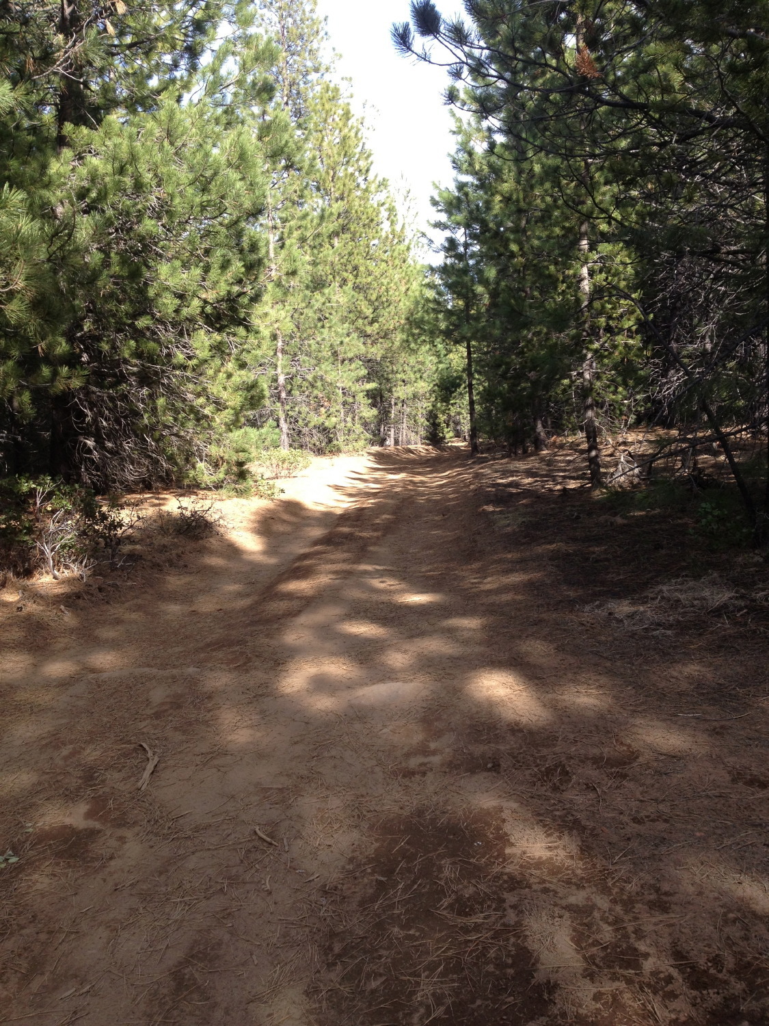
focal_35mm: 35
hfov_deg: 40.7
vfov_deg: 52.6
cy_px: 513
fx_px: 1037
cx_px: 384
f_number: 2.4
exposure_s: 1/317
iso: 50
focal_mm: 4.28
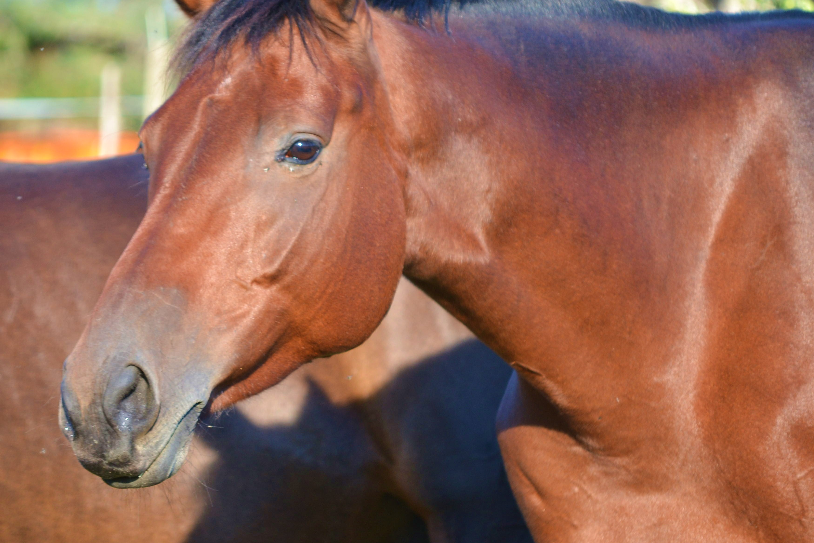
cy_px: 196
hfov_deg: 7.0
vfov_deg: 4.6
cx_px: 405
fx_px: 6692
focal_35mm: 296
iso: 400
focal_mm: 150
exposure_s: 1/250
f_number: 5
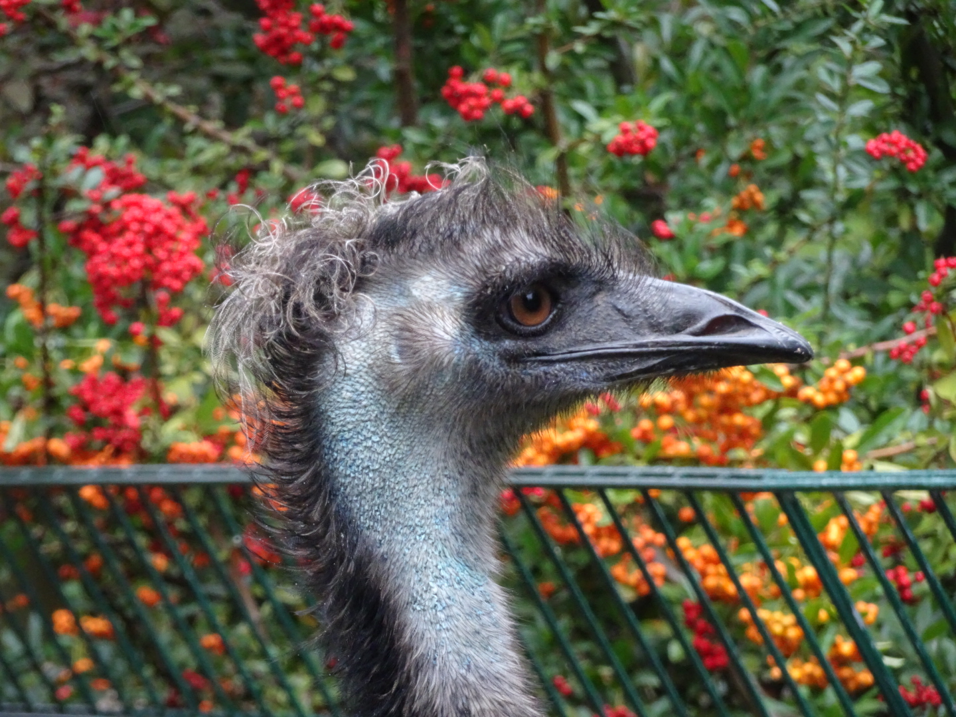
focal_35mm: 300
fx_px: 8285
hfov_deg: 6.6
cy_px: 358
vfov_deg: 5.0
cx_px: 478
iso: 800
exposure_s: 1/100
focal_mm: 51.19
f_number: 6.3
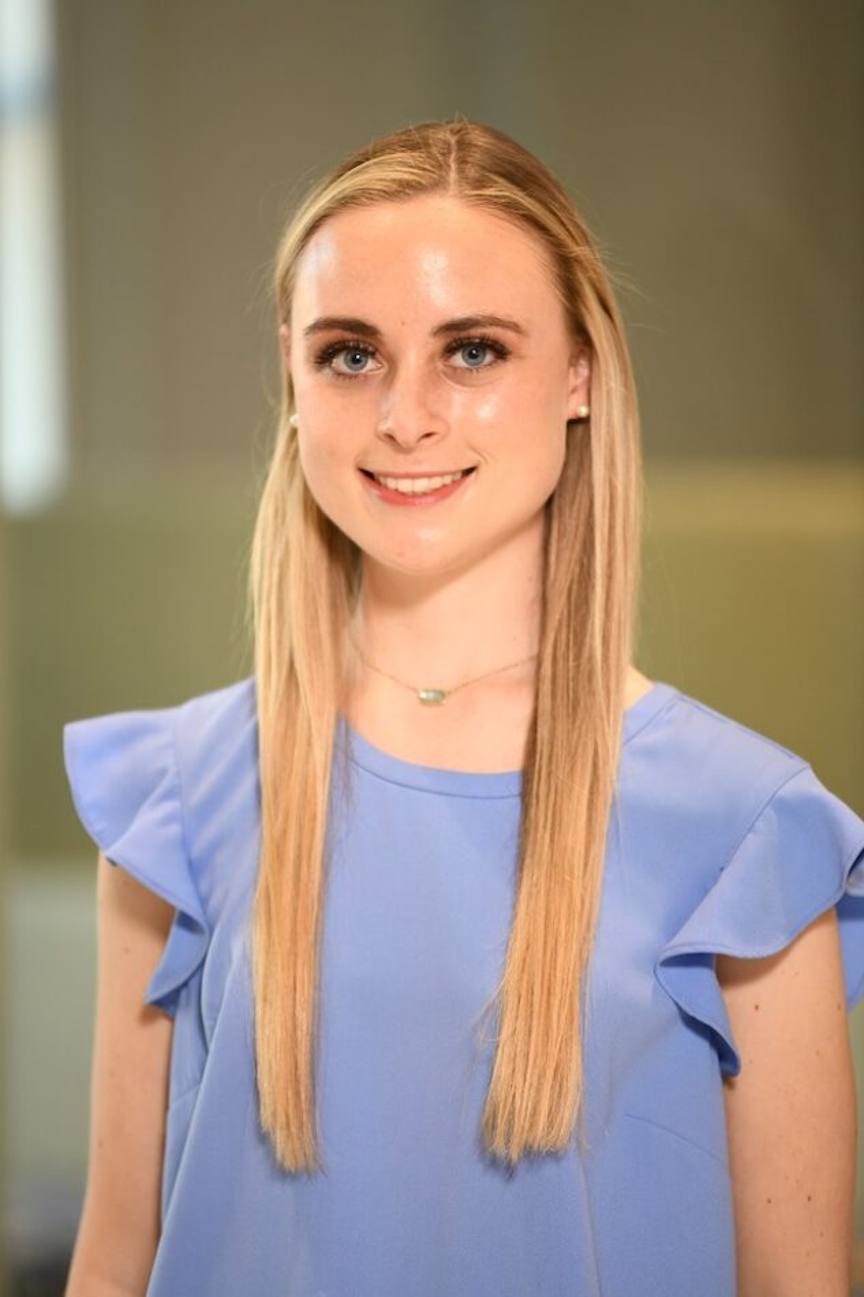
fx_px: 7202
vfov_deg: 10.3
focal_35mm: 200
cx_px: 432
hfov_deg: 6.9
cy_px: 648
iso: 640
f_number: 2.8
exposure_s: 1/125
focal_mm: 200
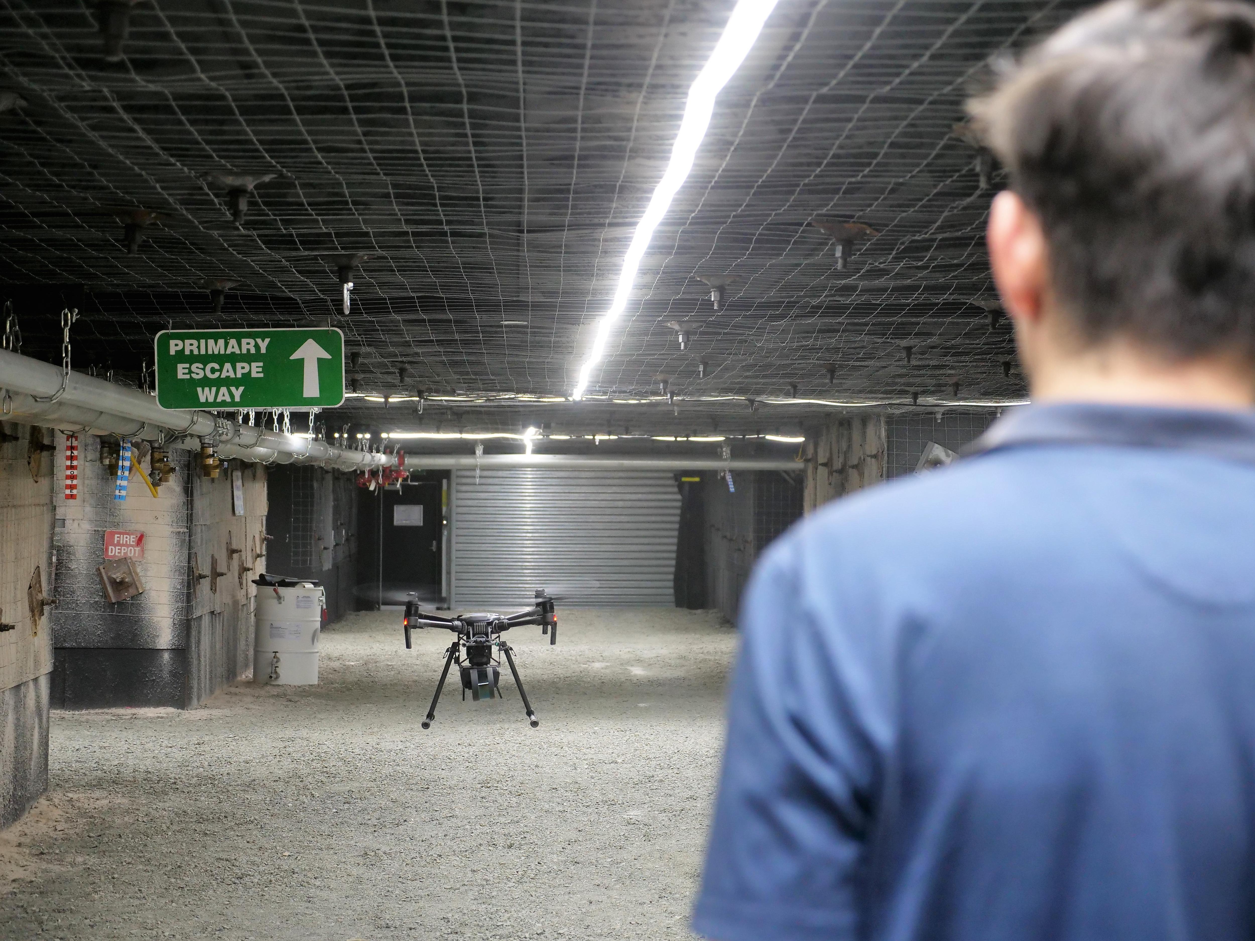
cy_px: 470
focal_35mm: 70
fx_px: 2538
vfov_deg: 21.0
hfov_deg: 27.8
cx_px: 628
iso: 1600
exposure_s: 1/80
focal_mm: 35
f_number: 2.8
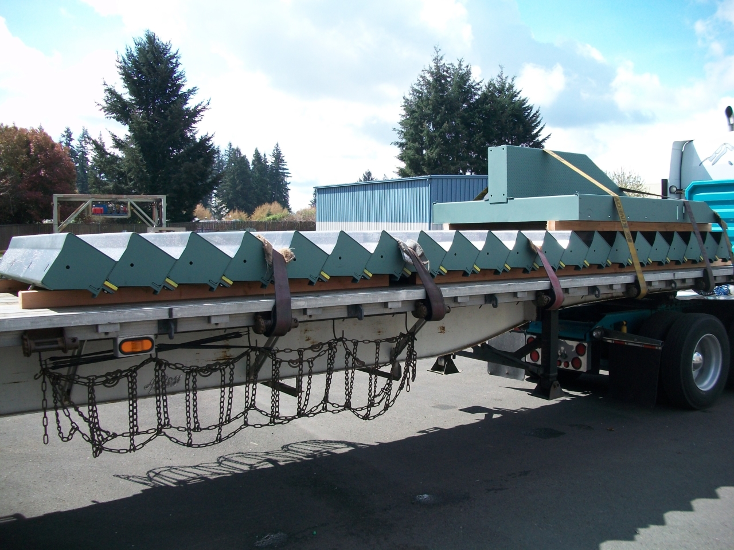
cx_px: 367
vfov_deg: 44.2
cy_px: 275
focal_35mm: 32
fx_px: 679
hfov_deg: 56.8
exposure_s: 1/640
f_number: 2.9
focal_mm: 5.7
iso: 80
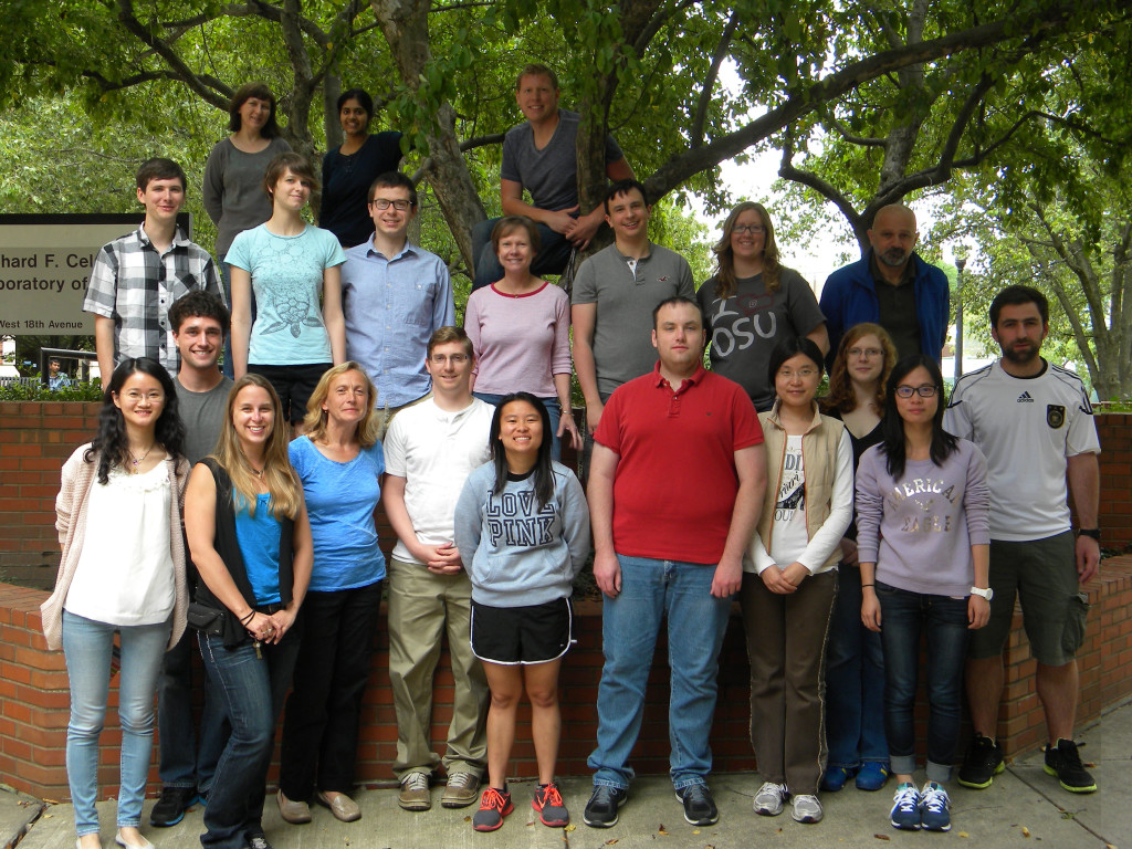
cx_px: 566
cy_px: 424
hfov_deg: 45.8
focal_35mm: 41
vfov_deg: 35.1
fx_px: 1341
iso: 86
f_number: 3.8
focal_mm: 7.3
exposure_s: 1/64.5
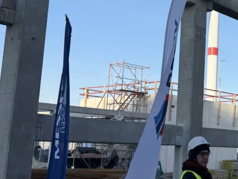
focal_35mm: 71
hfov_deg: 25.7
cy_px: 56
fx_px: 488
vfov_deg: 20.6
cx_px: 252
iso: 80
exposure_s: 1/3145
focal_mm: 6.76
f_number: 1.78
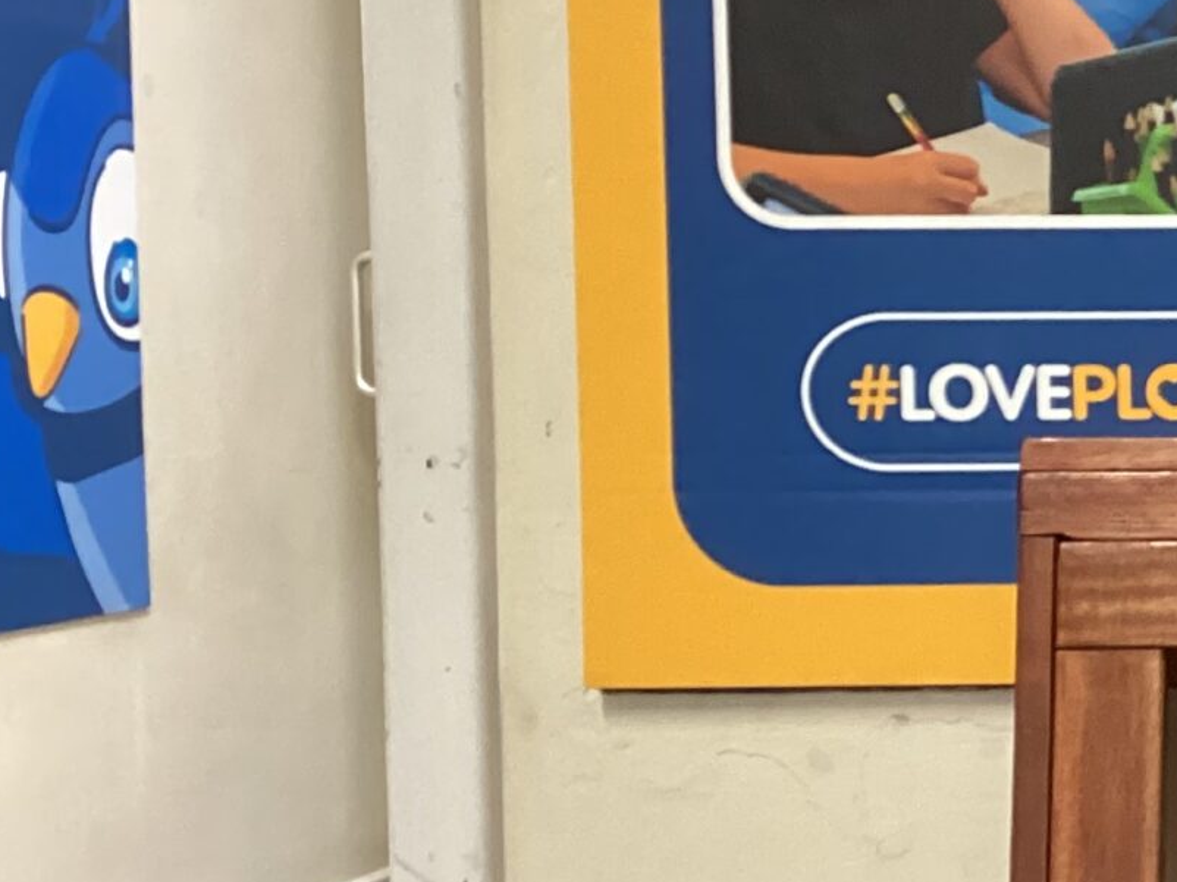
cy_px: 470
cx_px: 1862
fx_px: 3365
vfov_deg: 14.9
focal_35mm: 99
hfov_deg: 17.4
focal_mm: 3.3
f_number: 2.4
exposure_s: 1/33
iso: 250
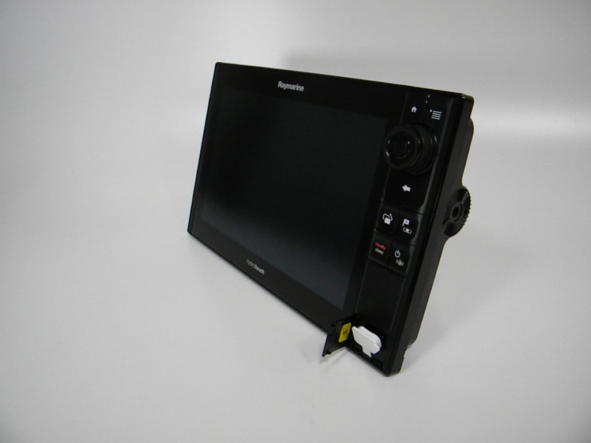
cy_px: 222
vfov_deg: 49.7
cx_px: 296
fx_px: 478
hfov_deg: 63.4
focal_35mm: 28
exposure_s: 1/707
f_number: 3.5
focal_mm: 5
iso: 720
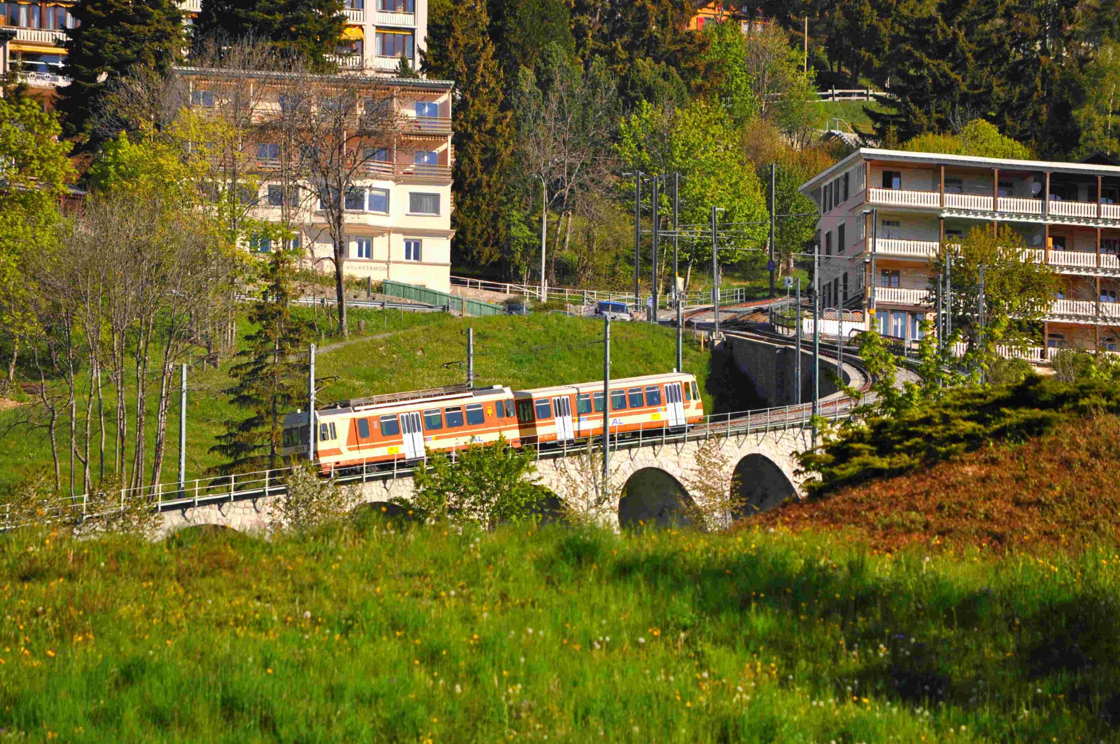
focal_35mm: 300
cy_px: 372
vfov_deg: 4.6
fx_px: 9321
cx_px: 560
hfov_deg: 6.9
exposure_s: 1/1600
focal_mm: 200
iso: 400
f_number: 6.3
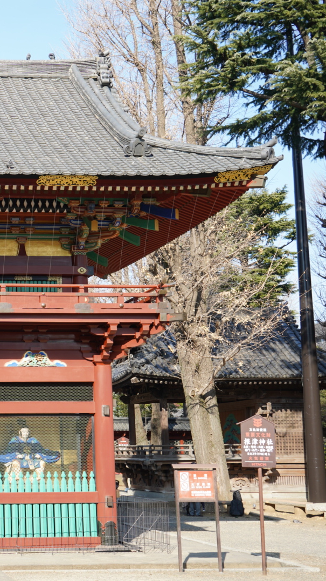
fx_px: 968
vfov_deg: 33.3
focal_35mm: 63
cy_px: 290
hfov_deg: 17.8
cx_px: -105
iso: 100
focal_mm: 40
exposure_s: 1/100
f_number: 7.1
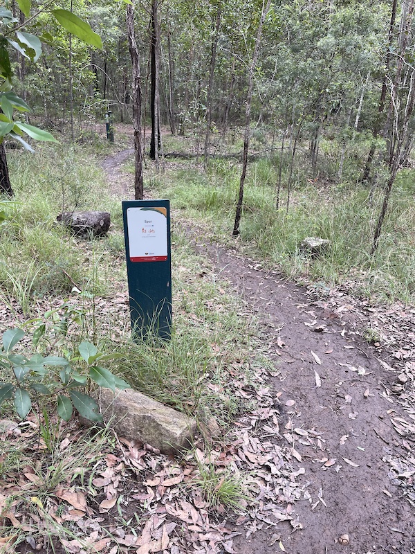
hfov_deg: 53.1
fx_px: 416
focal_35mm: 26
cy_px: 277
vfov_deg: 67.3
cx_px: 208
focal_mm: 5.1
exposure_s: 1/155
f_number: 1.6
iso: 32
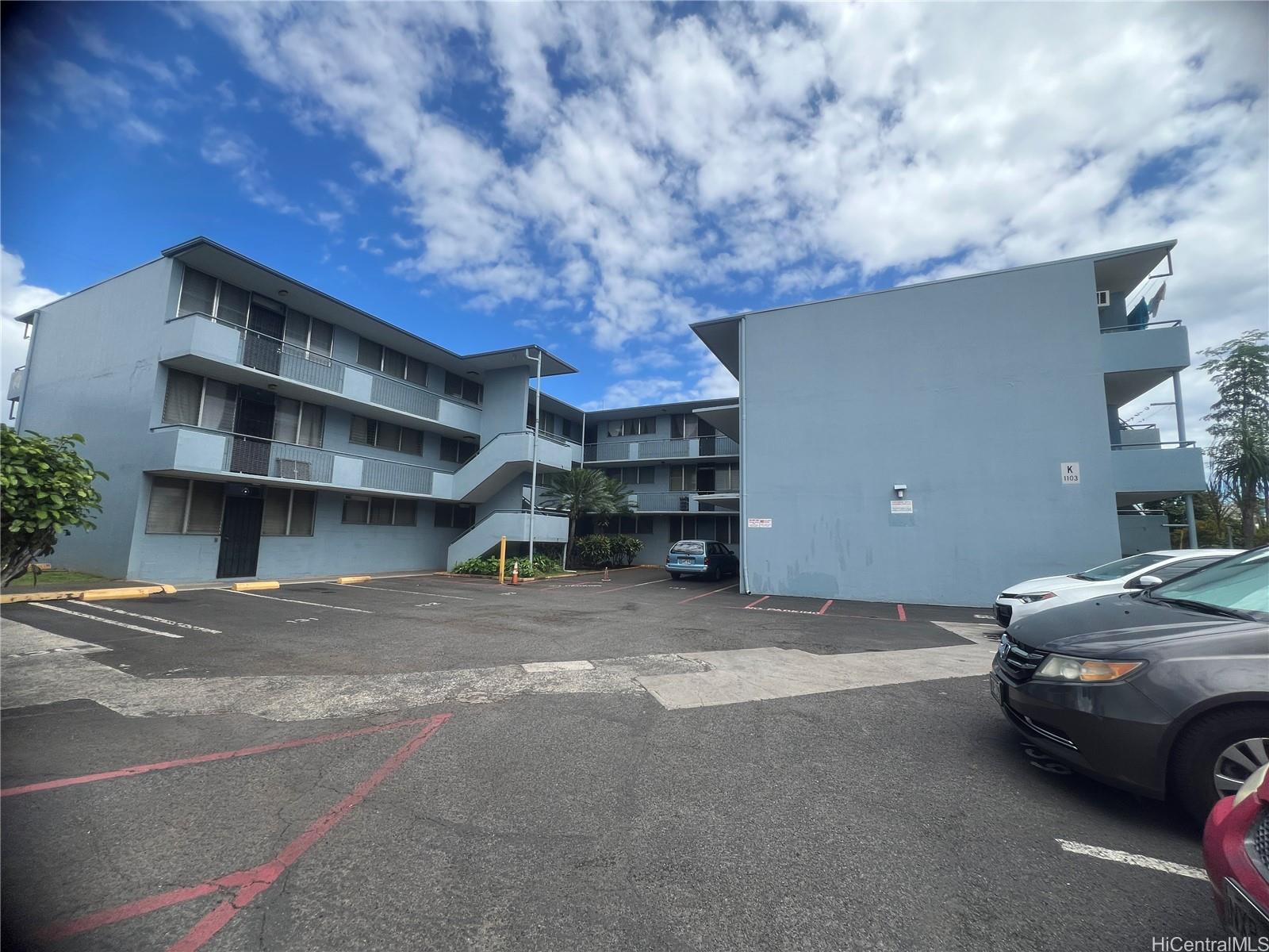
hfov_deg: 106.2
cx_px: 634
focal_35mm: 13
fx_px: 477
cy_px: 476
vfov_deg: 89.9
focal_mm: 1.57
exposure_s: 1/995
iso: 32
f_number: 1.8
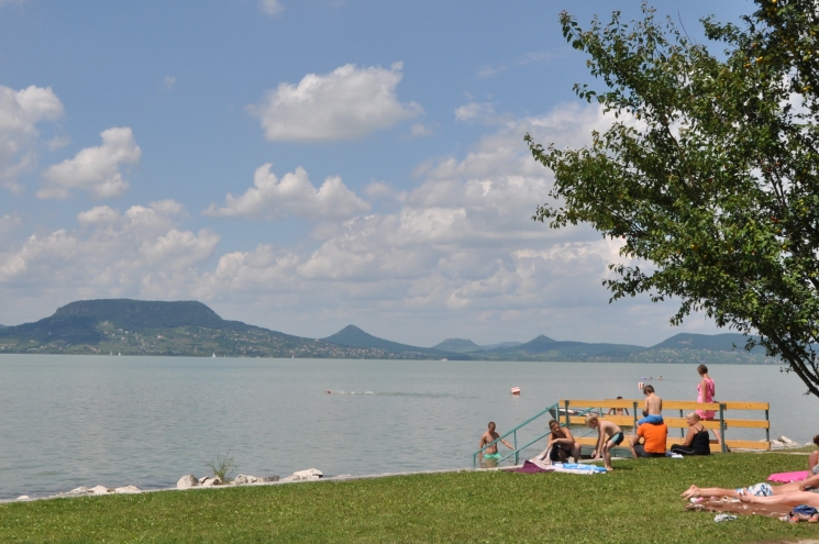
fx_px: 1318
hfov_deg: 34.5
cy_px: 208
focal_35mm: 58
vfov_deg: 23.3
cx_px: 373
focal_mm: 24
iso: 250
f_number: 13
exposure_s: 1/640
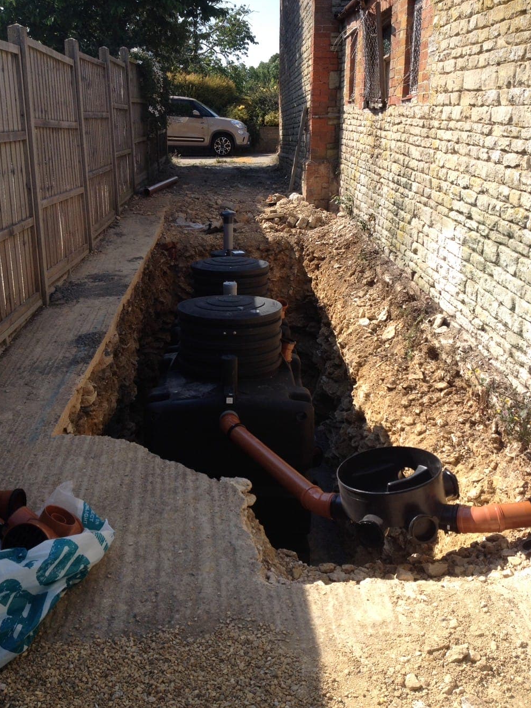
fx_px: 736
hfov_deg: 39.7
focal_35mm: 36
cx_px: 262
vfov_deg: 51.4
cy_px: 344
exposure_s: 1/905
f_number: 2.4
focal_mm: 4.28
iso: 50
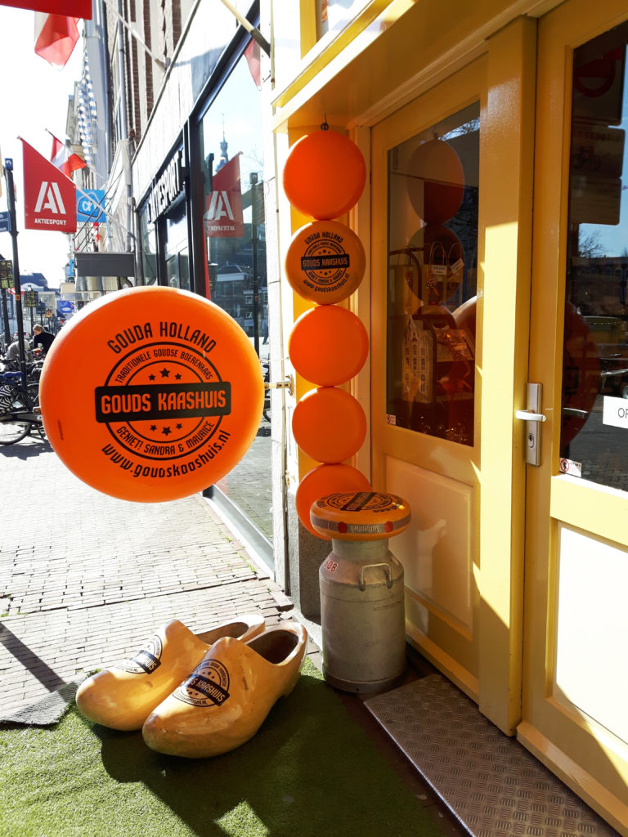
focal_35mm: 31
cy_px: 418
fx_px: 750
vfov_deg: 58.4
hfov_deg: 45.4
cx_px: 314
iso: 40
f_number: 1.9
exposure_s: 1/530
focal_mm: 3.7
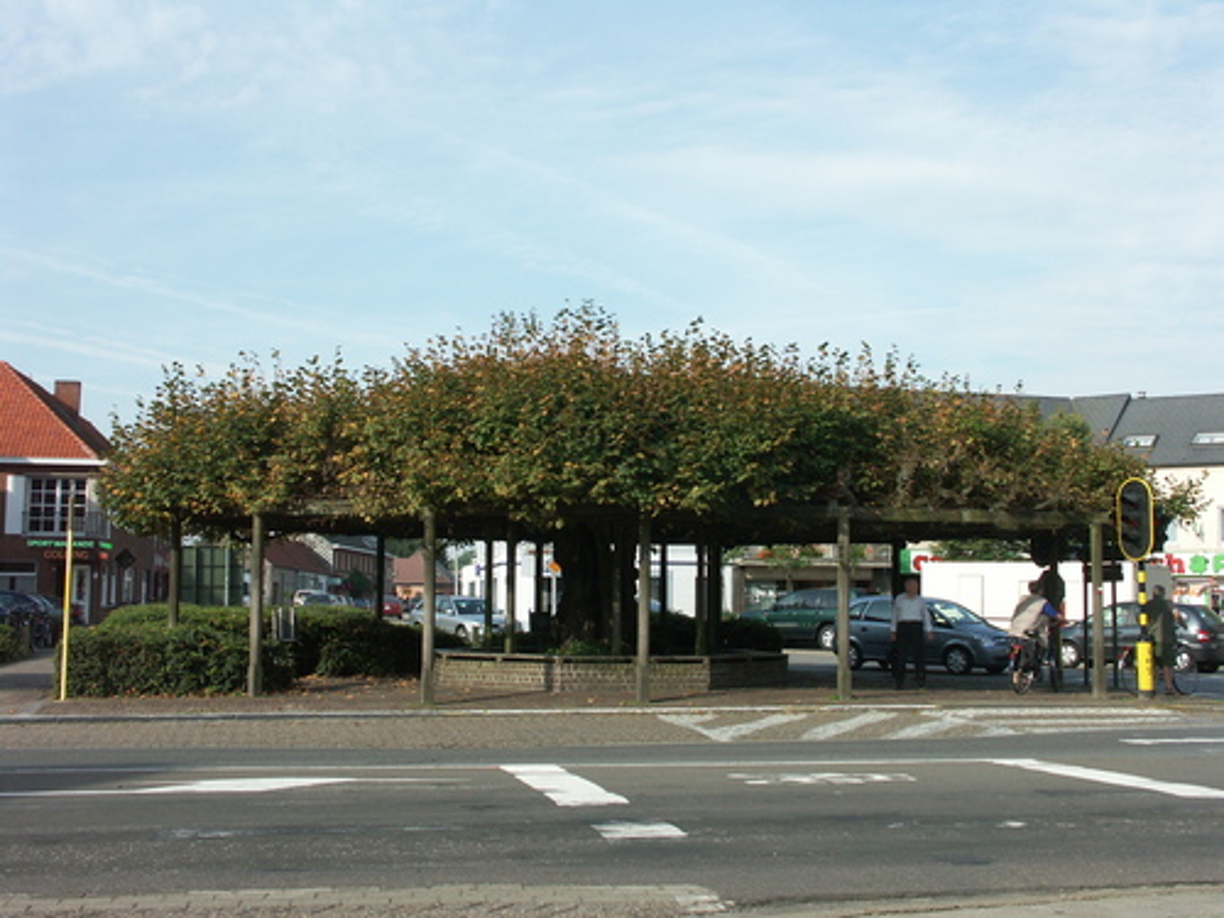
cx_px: 612
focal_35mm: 43
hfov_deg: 43.9
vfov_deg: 33.6
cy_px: 459
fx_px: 1520
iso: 100
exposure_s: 1/320
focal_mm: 11.17
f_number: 8
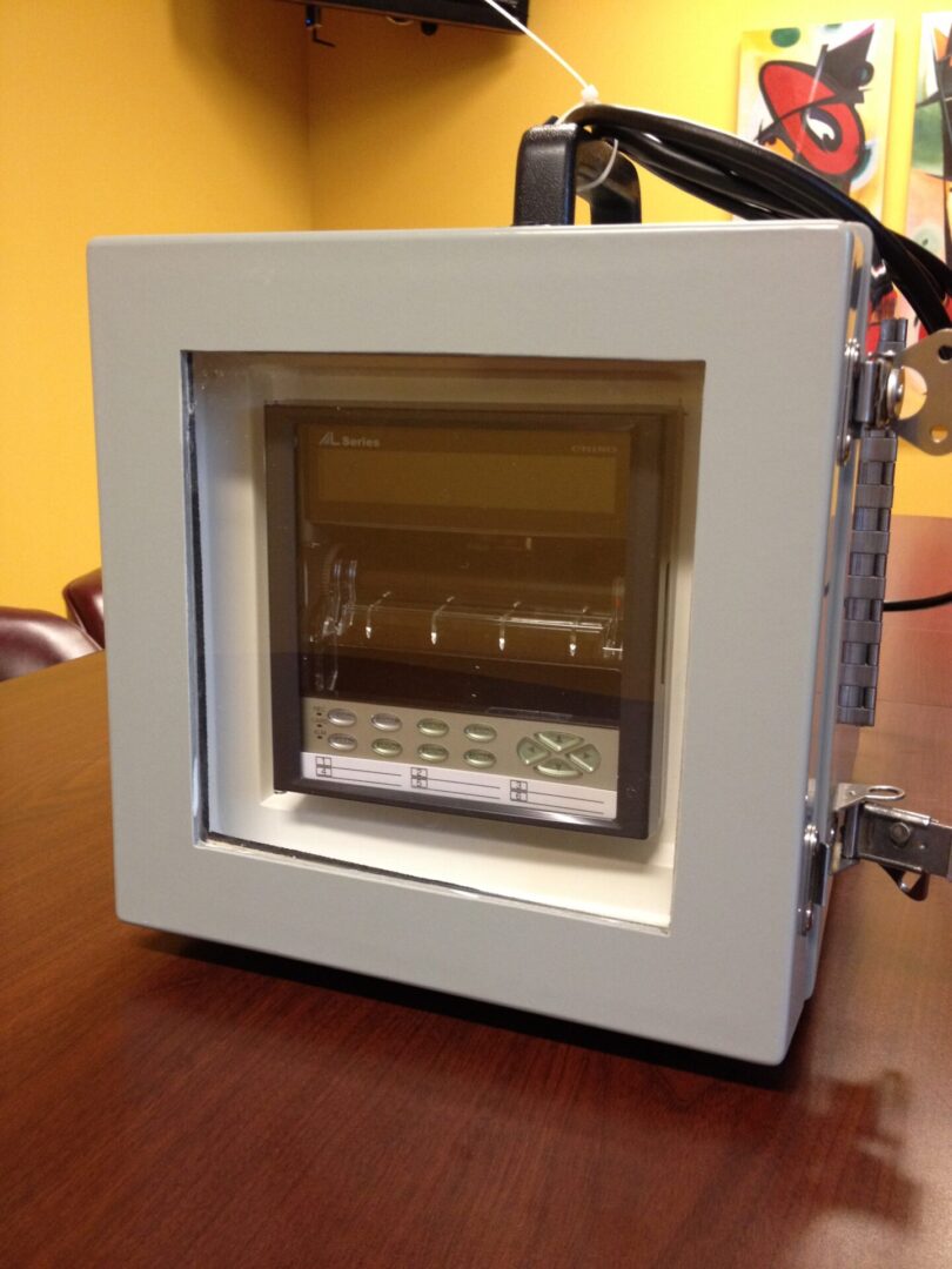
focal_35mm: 35
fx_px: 1283
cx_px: 476
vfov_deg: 52.6
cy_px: 634
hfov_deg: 40.7
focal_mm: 4.28
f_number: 2.4
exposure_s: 1/20
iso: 200
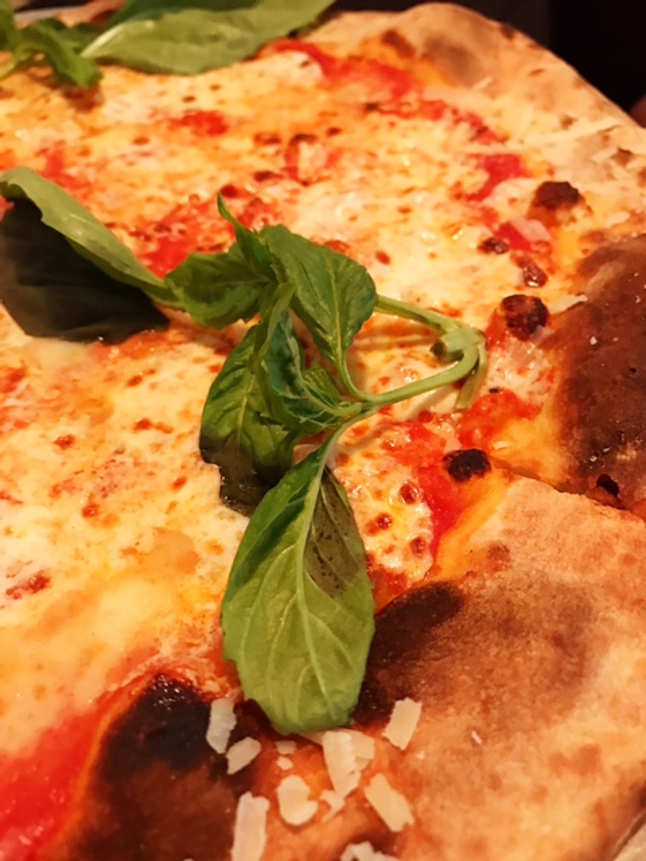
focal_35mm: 28
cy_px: 430
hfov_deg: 49.7
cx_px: 323
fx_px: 697
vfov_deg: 63.4
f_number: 1.8
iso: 100
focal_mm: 3.99
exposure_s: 1/9
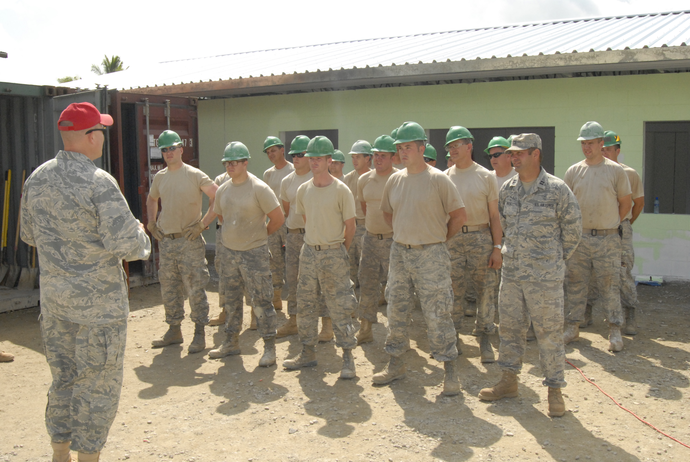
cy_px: 231
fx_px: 691
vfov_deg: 37.0
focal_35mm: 36
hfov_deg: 53.1
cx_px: 345
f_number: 14
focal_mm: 24
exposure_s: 1/250
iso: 800
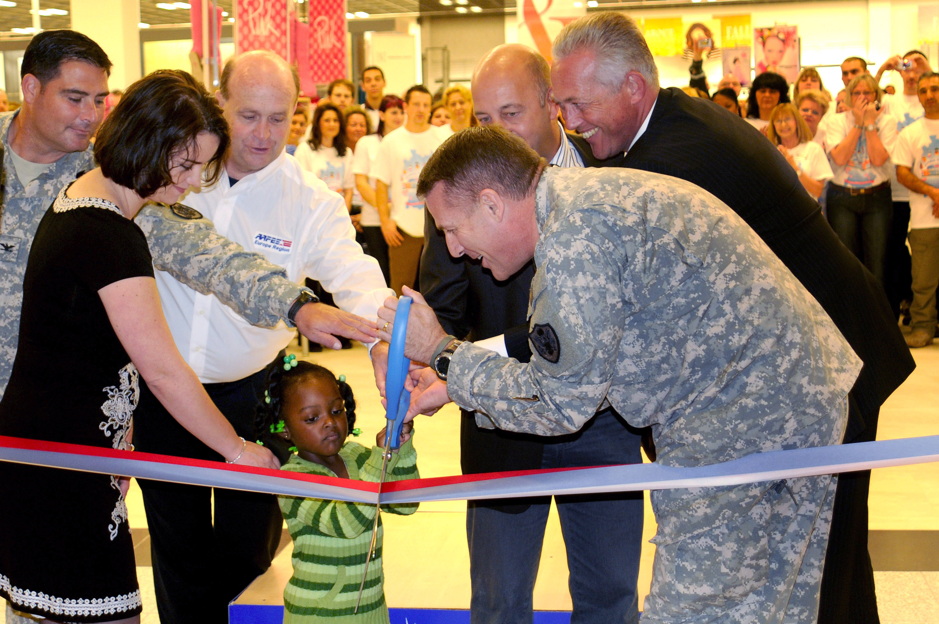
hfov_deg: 38.9
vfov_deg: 26.4
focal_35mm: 51
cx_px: 470
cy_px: 312
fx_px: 1329
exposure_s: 1/60
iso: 400
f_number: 4
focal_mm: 34
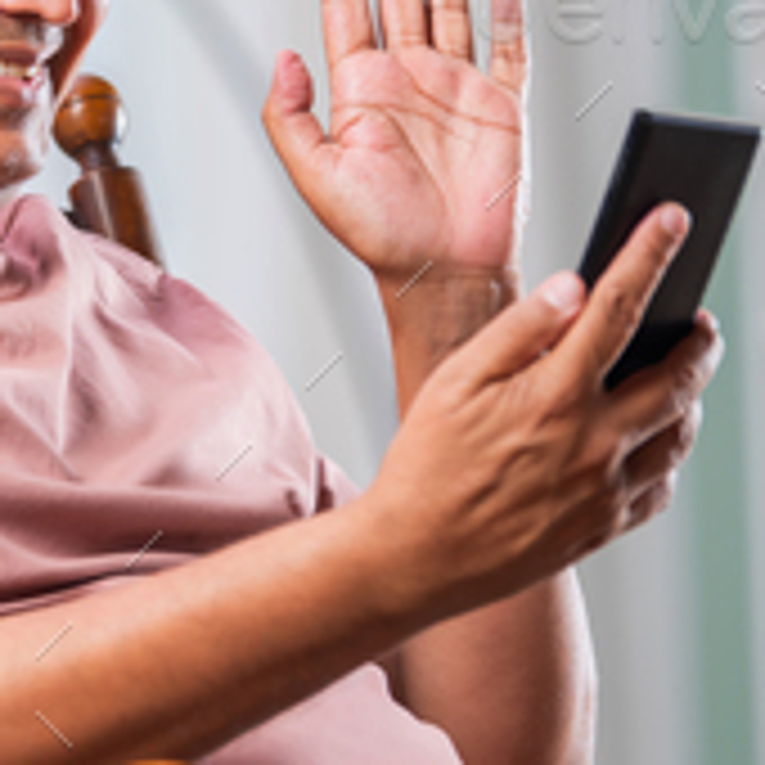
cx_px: -14
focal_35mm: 398
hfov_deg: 4.4
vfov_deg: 4.4
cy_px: 220
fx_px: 9951
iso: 100
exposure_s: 1/100
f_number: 2.8
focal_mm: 135
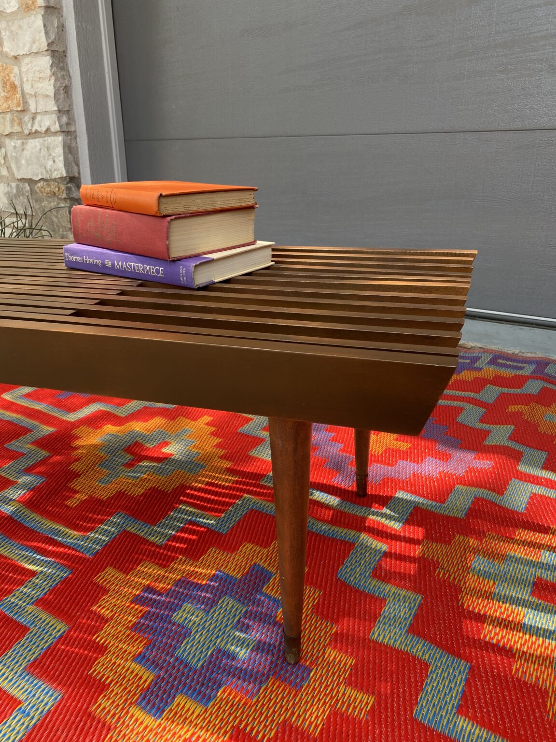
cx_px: 278
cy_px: 371
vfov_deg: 67.3
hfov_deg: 53.1
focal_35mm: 26
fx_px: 557
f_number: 1.8
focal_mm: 4.25
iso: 32
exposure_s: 1/152
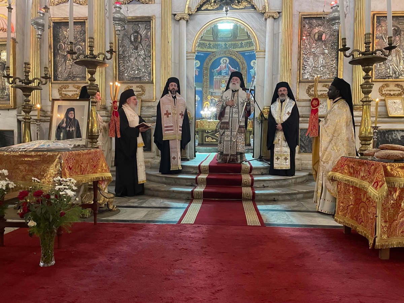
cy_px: 152
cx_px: 202
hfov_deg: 67.3
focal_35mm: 26
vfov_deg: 53.1
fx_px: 303
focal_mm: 4.2
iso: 500
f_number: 1.6
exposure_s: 1/33
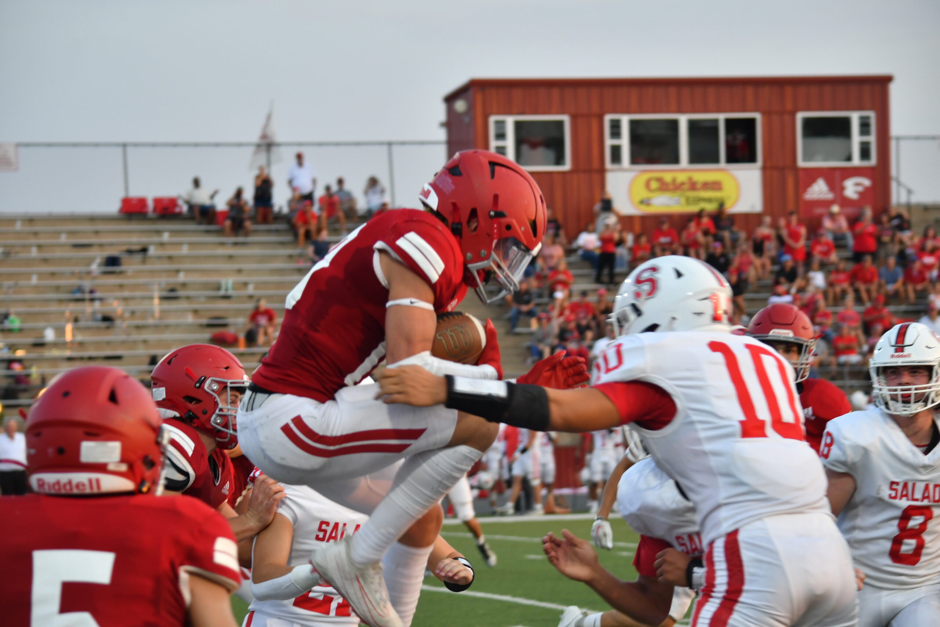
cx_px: 470
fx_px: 3368
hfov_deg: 15.9
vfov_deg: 10.6
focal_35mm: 129
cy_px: 314
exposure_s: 1/500
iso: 500
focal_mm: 86
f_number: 4.5
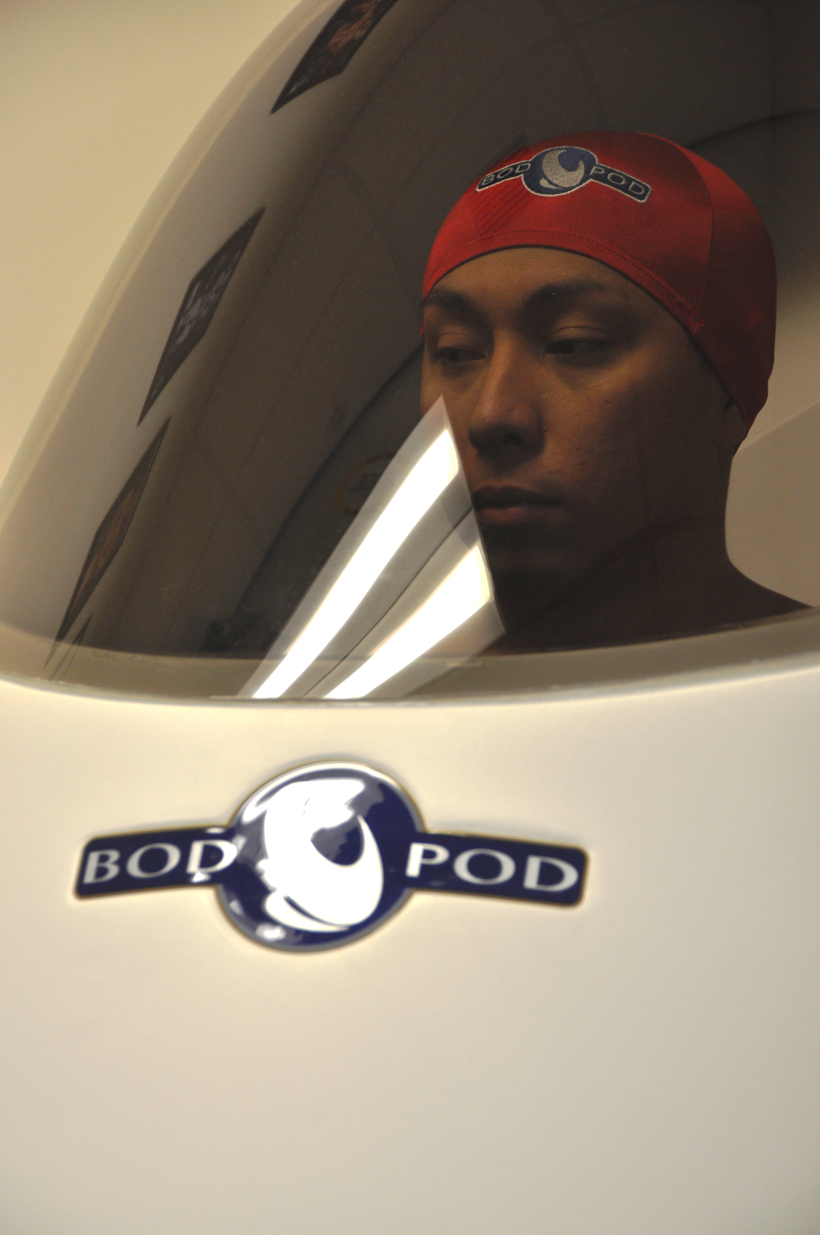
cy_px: 618
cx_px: 410
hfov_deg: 11.1
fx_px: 4213
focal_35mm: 123
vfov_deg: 16.7
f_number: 5
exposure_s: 1/60
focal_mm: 82
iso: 400
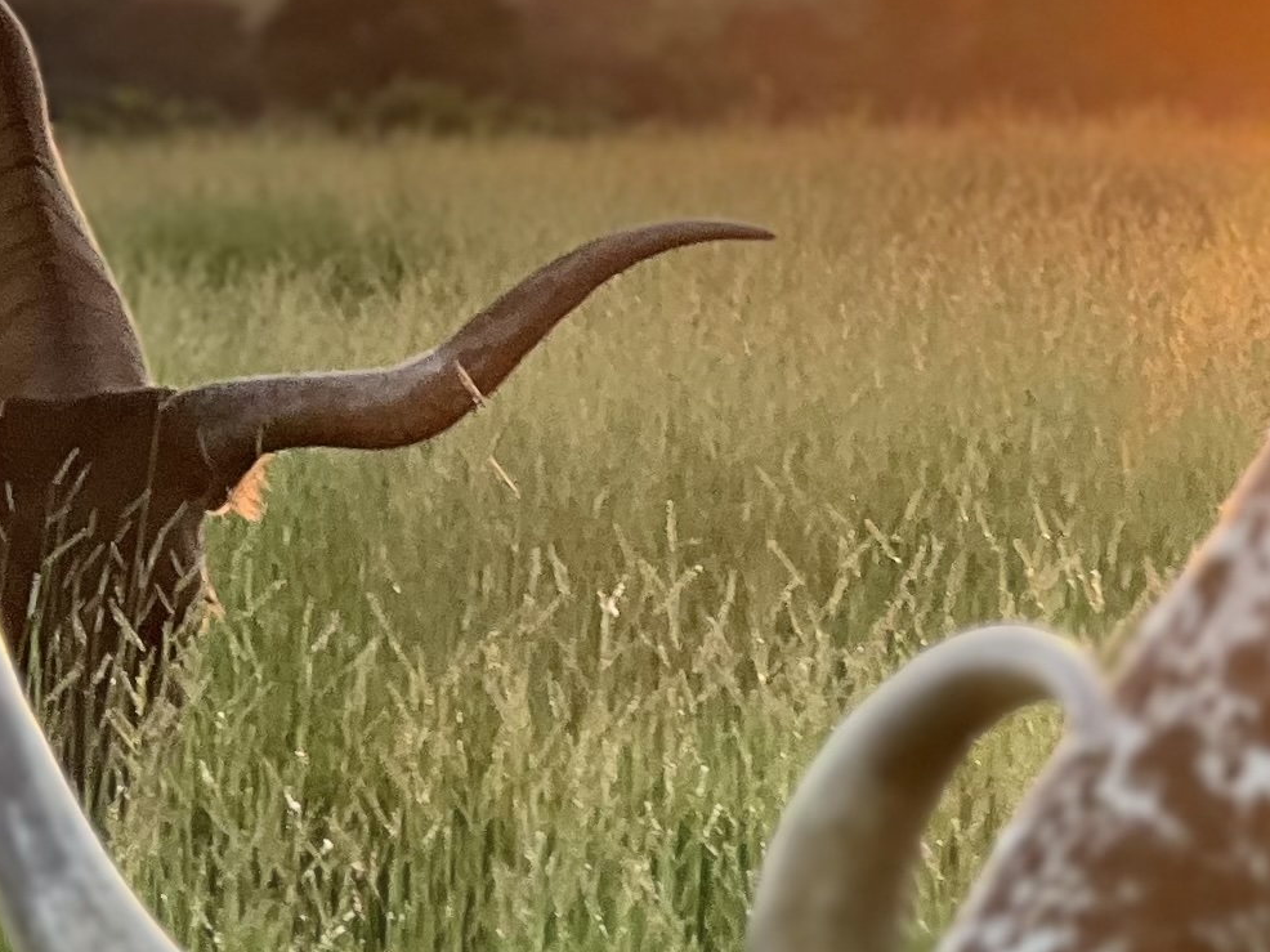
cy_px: 595
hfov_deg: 7.0
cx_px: 602
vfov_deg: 5.2
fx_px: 10417
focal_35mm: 284
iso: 20
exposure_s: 1/142
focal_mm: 9
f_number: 2.8
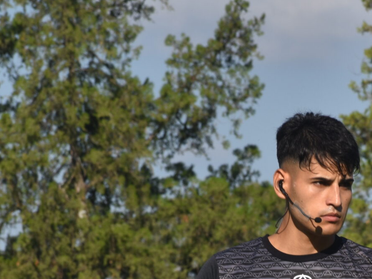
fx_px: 6232
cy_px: 329
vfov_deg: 2.6
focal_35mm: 580
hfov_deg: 3.4
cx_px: 294
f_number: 14
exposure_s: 1/200
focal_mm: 140
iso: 100
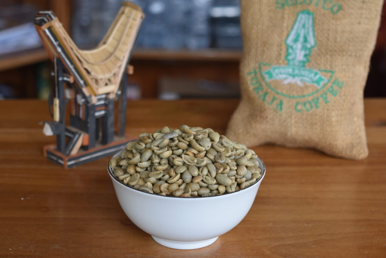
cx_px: 193
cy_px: 129
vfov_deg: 18.9
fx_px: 772
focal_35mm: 72
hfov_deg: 28.1
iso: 560
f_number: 5.3
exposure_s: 1/60
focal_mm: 48
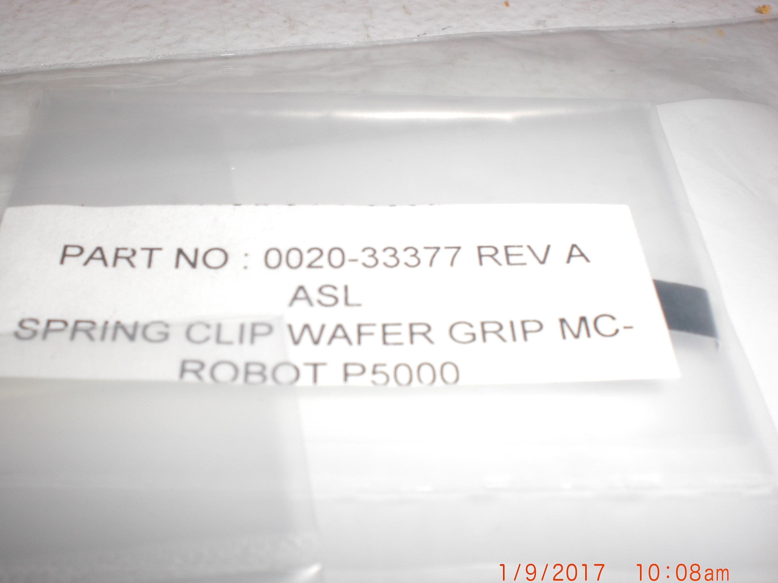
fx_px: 944
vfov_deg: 34.3
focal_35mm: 42
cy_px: 317
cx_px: 351
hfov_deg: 44.7
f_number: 5.6
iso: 64
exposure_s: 1/60
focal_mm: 6.3
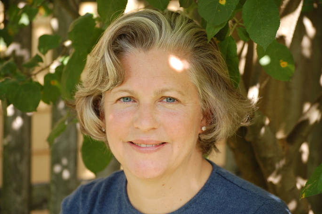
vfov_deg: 12.6
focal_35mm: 108
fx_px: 965
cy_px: 106
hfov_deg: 19.0
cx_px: 157
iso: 400
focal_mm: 70
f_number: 4.2
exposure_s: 1/200
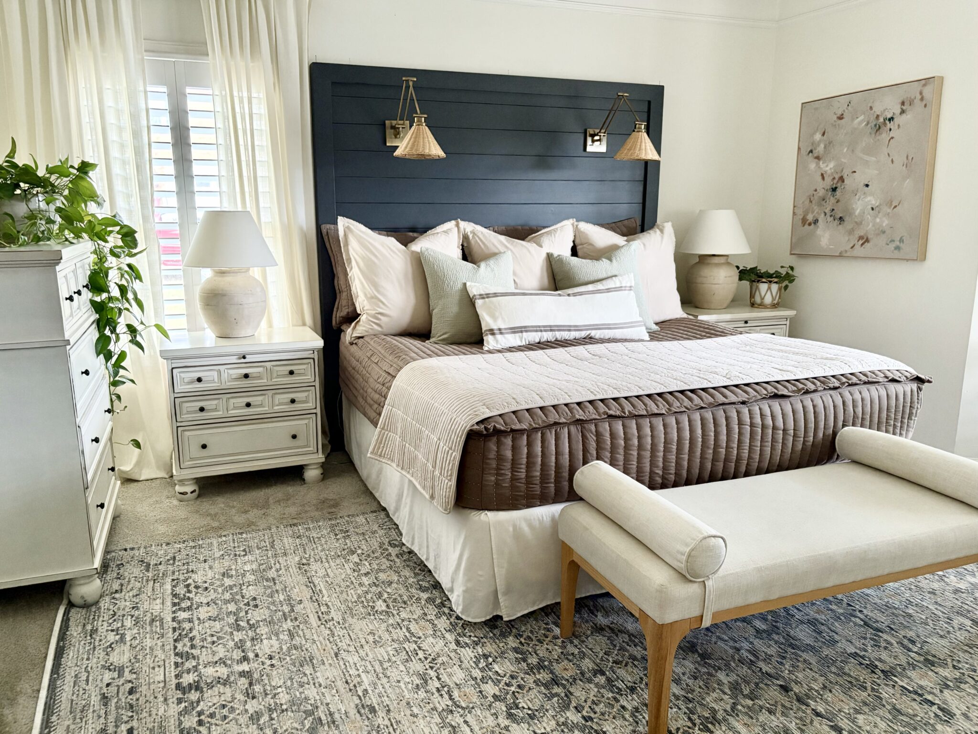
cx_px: 489
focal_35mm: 26
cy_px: 367
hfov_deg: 67.3
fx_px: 735
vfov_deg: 53.1
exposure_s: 1/60
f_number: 1.6
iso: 400
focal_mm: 5.96
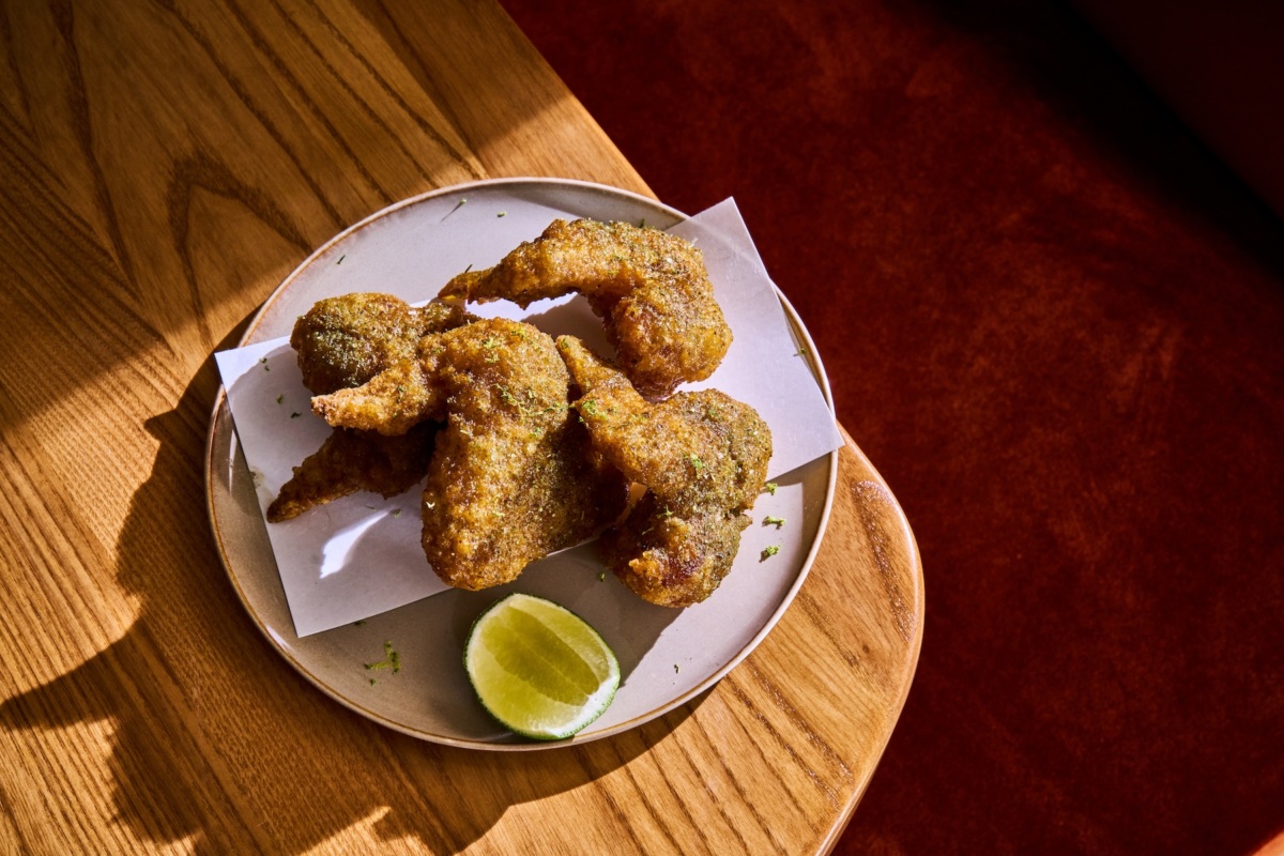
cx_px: 642
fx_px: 1783
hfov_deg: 39.6
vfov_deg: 27.0
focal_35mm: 50
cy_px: 428
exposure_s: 1/160
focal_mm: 50
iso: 500
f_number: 13
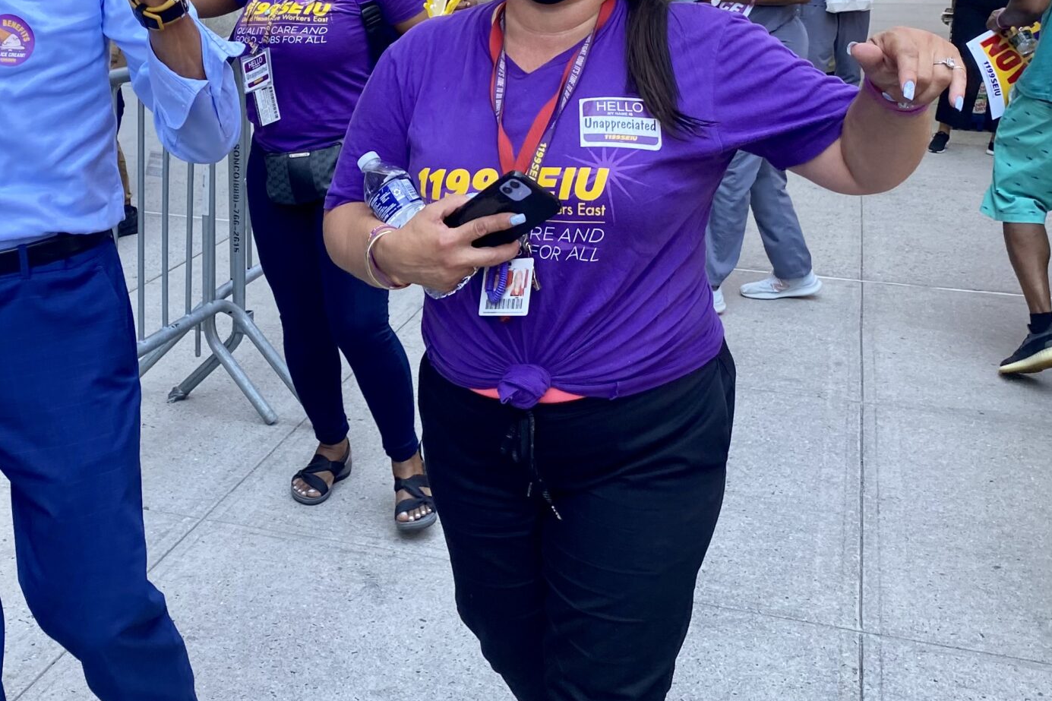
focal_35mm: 50
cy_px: 220
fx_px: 1461
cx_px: 327
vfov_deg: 26.8
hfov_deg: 39.0
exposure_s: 1/177
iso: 32
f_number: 1.8
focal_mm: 4.25
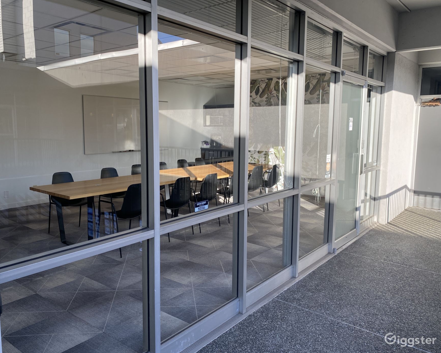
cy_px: 175
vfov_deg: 51.5
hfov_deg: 62.1
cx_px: 204
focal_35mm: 28
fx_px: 365
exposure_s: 1/565
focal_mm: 4.25
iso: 32
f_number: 1.8
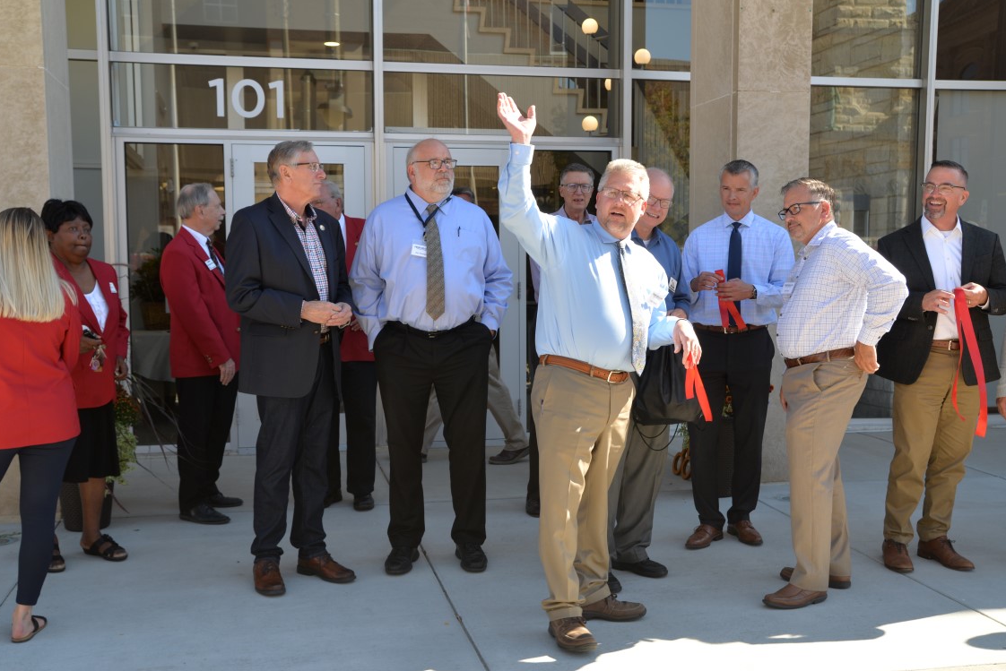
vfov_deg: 32.7
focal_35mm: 41
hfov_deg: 47.4
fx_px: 1146
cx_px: 495
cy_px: 341
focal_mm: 40
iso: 200
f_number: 7.1
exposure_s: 1/200
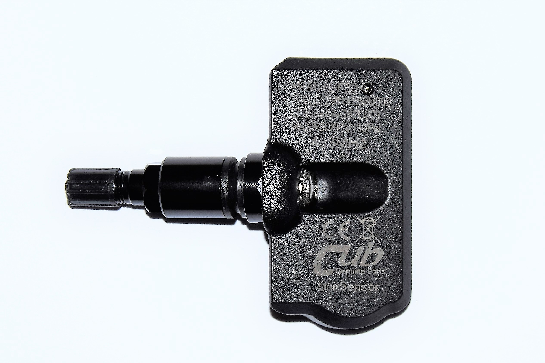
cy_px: 187
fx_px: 1052
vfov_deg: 19.6
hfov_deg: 29.0
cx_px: 274
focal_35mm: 70
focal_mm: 45
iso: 100
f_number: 8
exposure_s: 1/60
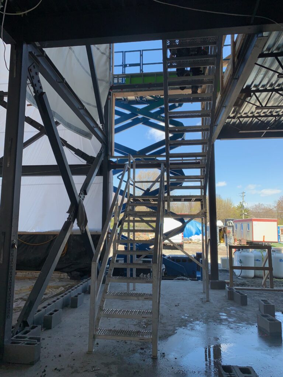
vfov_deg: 67.3
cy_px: 188
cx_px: 142
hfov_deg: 53.1
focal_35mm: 26
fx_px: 283
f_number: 1.8
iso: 25
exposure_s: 1/507
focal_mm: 4.25
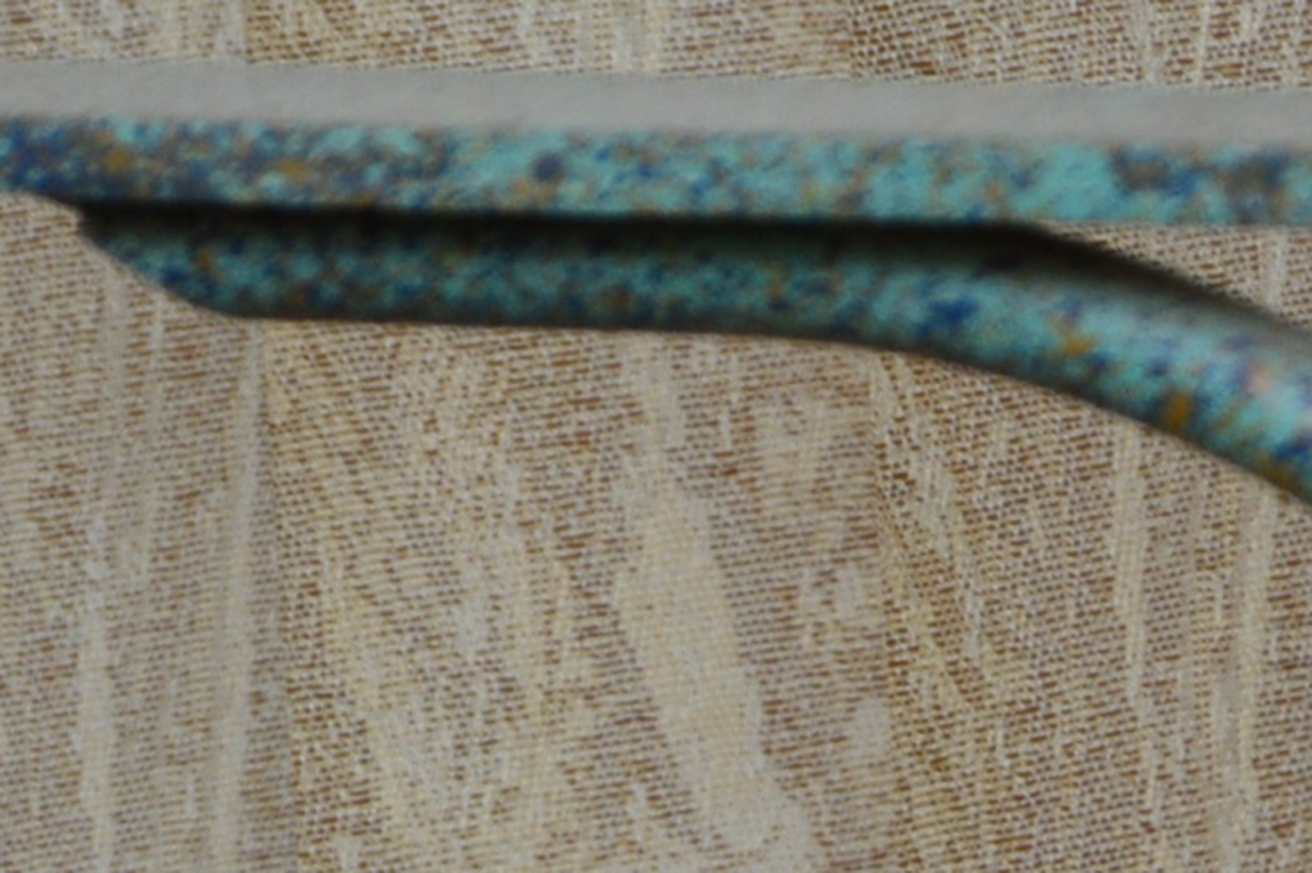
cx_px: 1592
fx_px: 14241
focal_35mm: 391
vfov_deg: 3.5
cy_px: 1237
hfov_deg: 5.3
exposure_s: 1/200
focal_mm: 50
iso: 200
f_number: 5.6
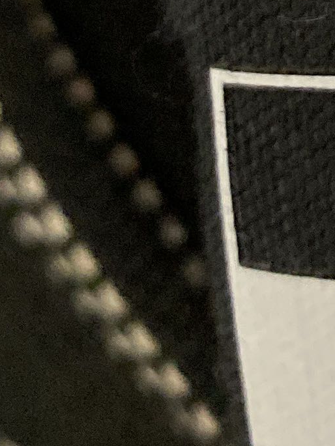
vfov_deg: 11.6
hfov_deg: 9.1
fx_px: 1974
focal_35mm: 153
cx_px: 690
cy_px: -447
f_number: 1.8
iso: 640
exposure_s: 1/39
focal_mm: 4.25
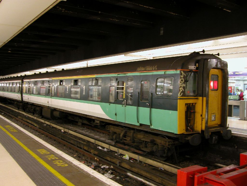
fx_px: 250
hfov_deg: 52.6
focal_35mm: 35
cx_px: 124
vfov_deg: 40.7
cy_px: 93
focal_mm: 8.9
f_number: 2.8
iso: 130
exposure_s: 1/3.9
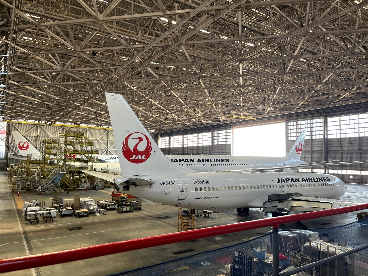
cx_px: 184
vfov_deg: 53.1
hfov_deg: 67.3
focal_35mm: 26
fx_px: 276
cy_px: 138
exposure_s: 1/121
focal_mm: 5.1
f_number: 1.6
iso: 125
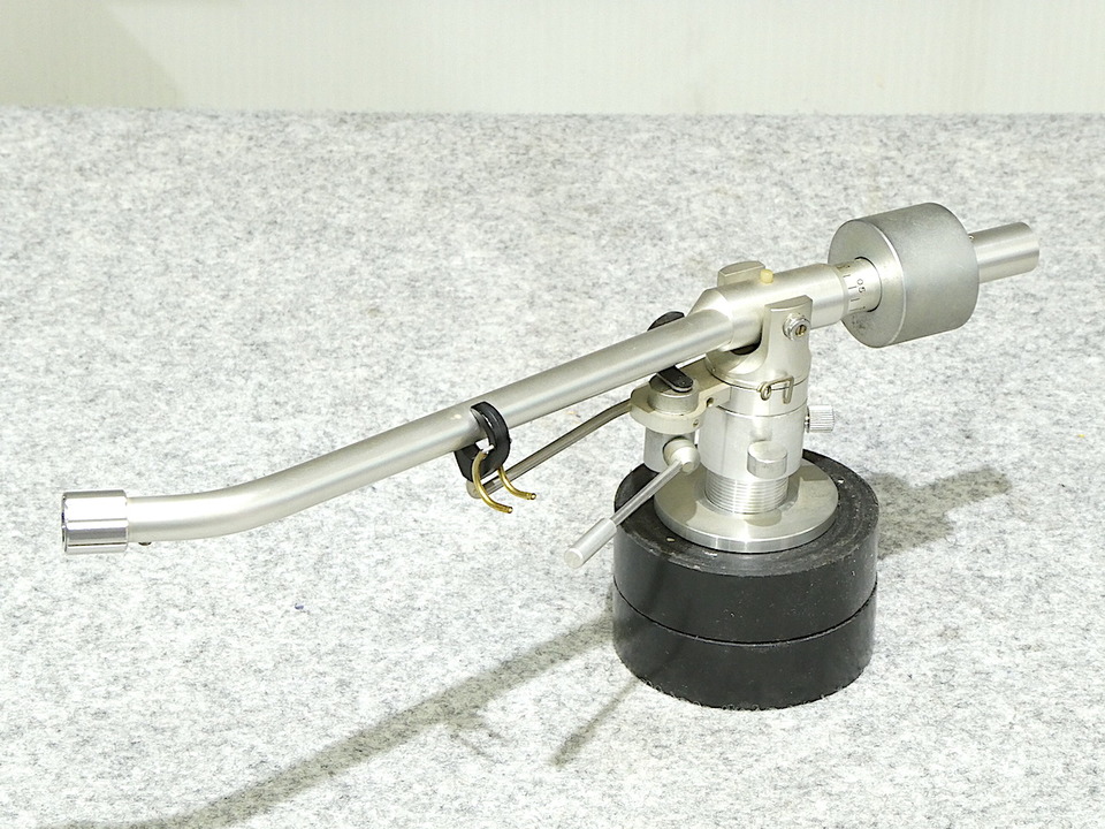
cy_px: 414
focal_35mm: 135
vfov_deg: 11.0
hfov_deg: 14.6
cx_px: 552
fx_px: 4309
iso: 400
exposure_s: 1/4
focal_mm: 24.2
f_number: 7.1
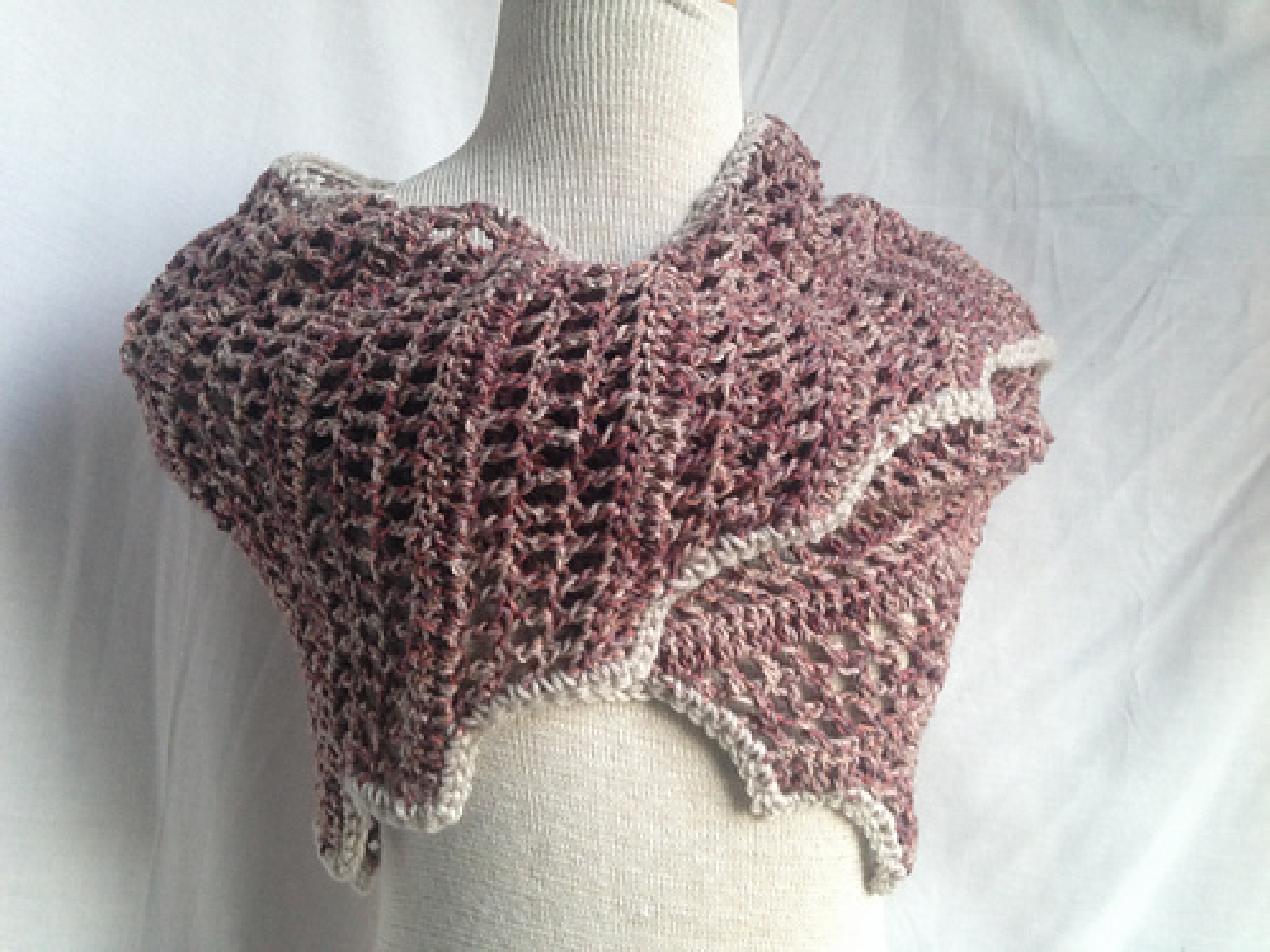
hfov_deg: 55.4
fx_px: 1211
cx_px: 635
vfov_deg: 42.9
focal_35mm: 33
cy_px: 476
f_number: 2.4
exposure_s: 1/20
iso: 200
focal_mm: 4.12
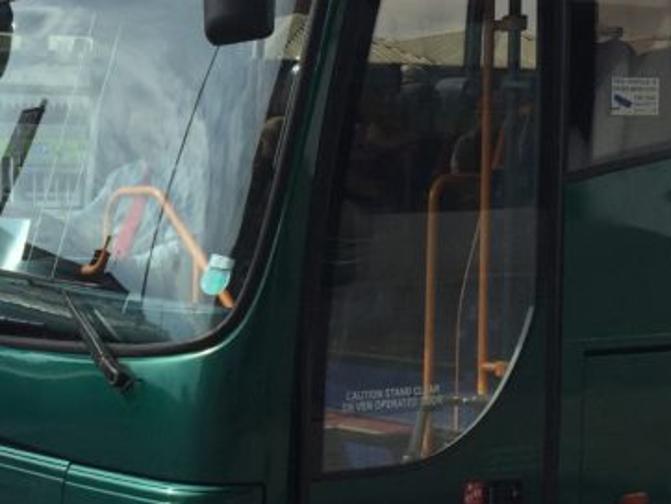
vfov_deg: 18.0
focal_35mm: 82
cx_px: 30
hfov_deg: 23.0
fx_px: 1591
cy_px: 233
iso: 32
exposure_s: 1/2825
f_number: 2.2
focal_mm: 4.15
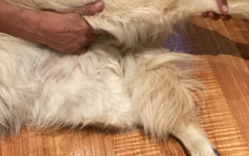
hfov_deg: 28.5
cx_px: 155
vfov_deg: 18.0
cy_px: 39
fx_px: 489
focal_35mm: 72
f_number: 2
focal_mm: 6
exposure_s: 1/33
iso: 400
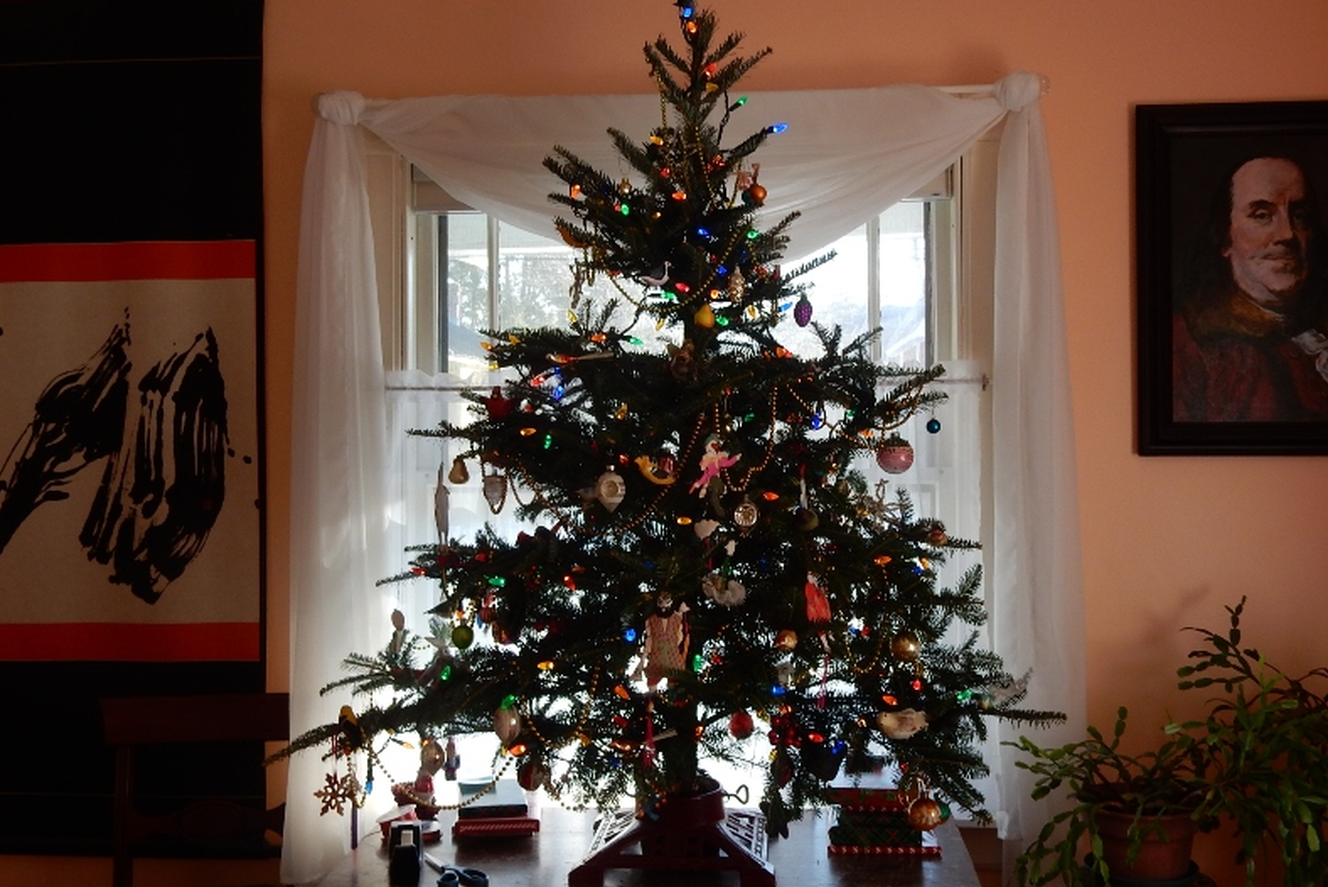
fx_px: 1402
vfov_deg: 35.1
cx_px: 667
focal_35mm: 38
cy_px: 400
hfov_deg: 50.7
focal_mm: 6.4
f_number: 4
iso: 125
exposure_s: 1/30
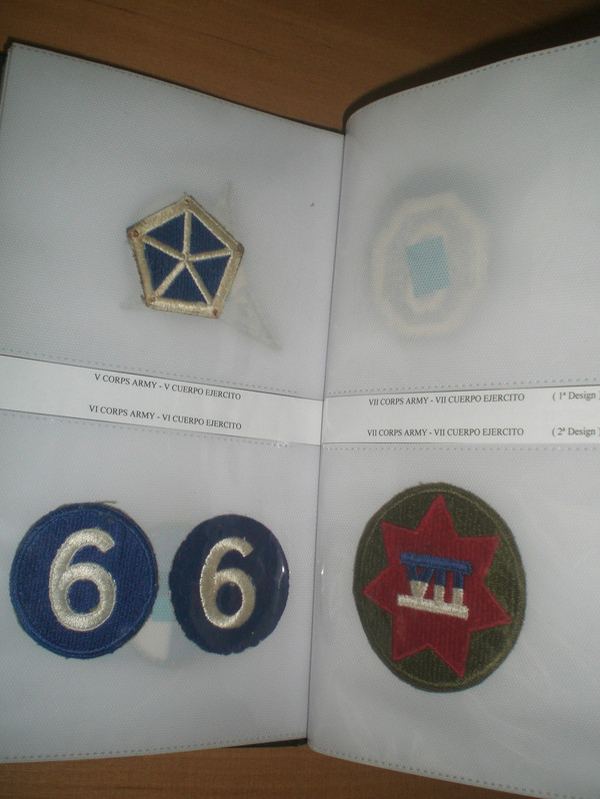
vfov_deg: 49.0
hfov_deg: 37.7
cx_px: 300
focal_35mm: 38
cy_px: 400
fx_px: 878
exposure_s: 1/60
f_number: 3.1
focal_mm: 6.3
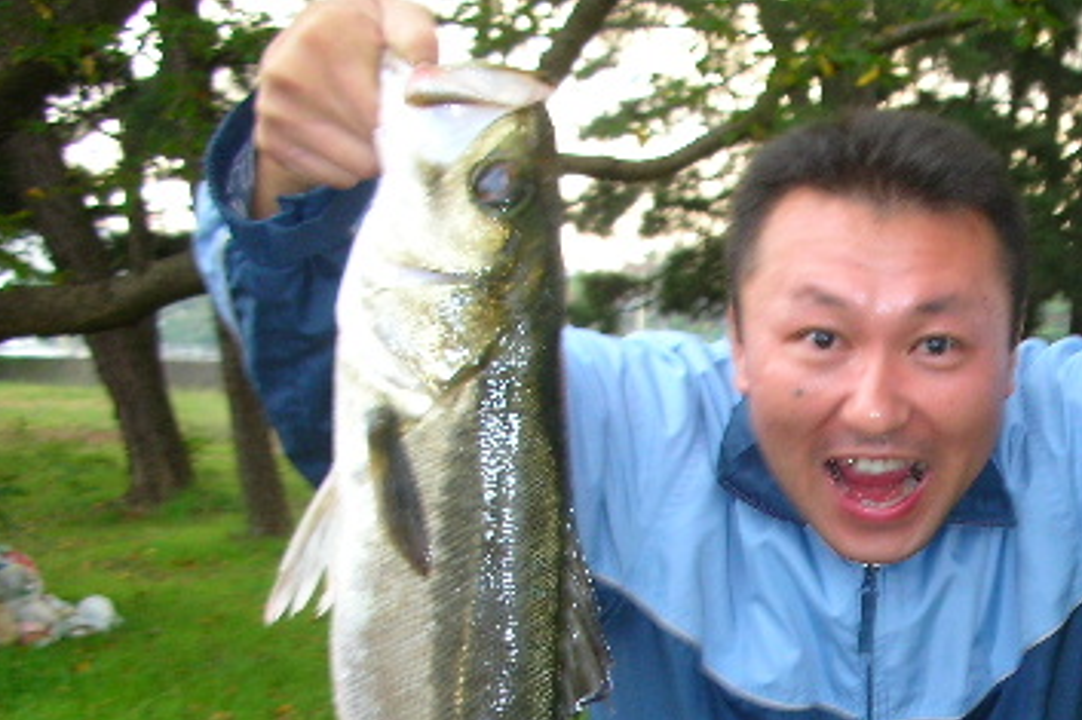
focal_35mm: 66
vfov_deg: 20.2
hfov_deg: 29.4
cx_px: 959
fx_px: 1983
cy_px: 659
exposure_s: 1/30
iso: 50
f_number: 3
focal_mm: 5.8
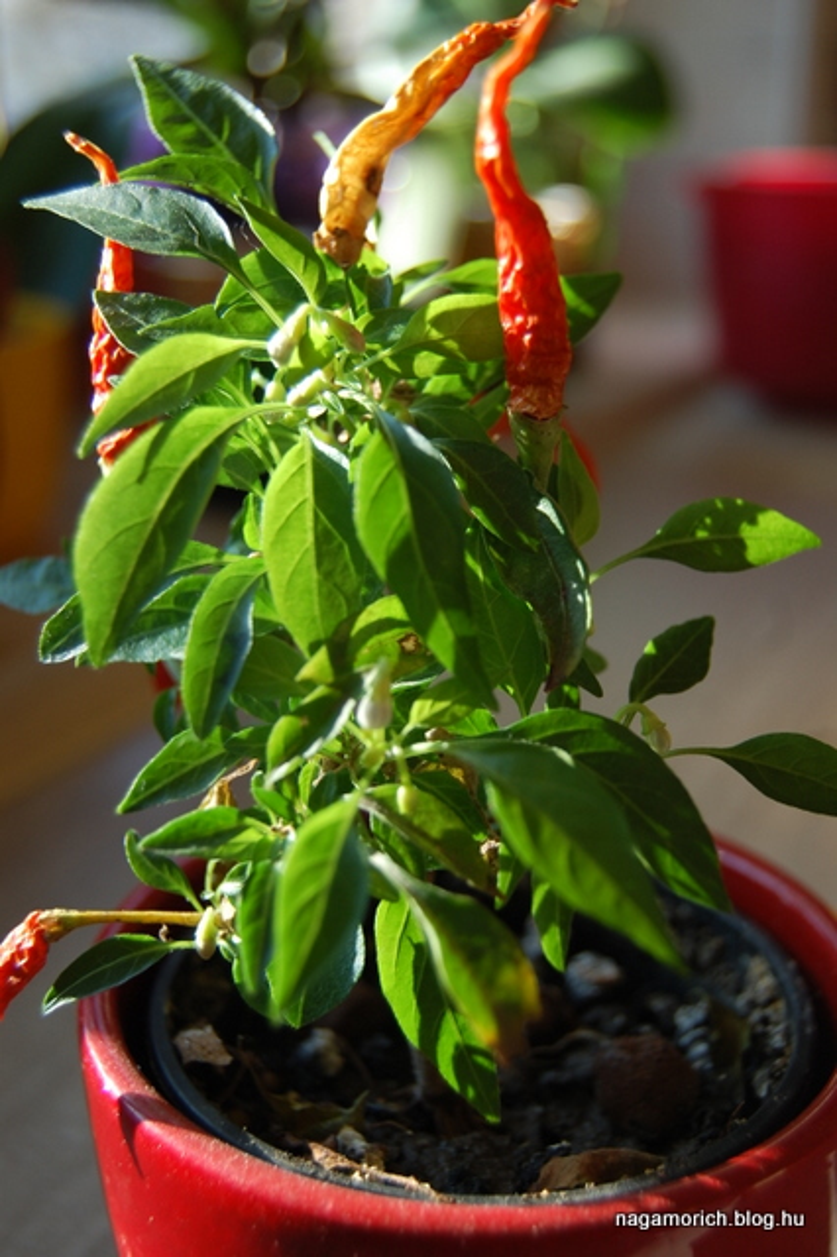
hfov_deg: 28.9
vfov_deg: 42.3
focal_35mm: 46
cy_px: 628
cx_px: 418
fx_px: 1623
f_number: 4.5
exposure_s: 1/200
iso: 200
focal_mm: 31
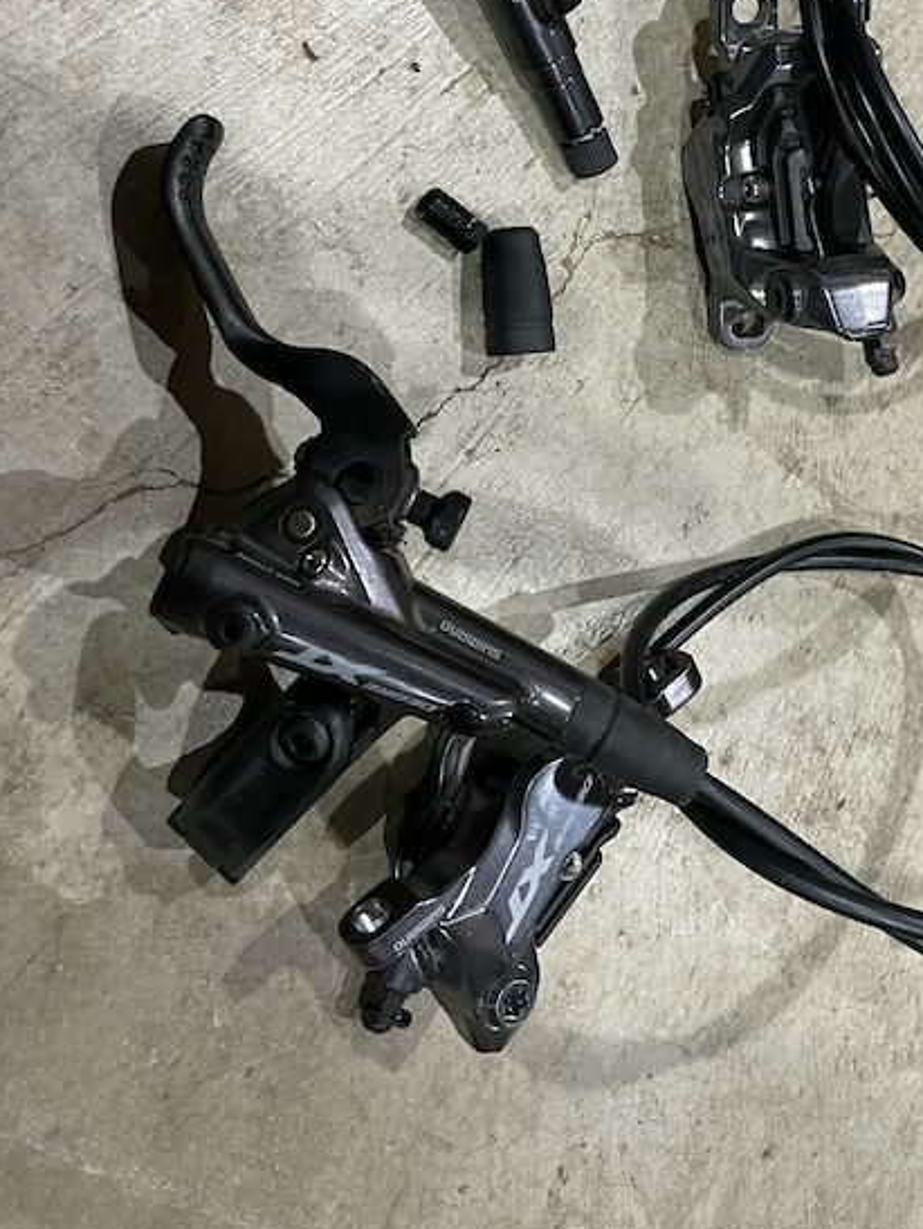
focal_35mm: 38
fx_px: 1349
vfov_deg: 47.5
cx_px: 629
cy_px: 344
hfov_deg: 37.3
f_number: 1.6
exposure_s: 1/60
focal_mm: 4.2
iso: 320
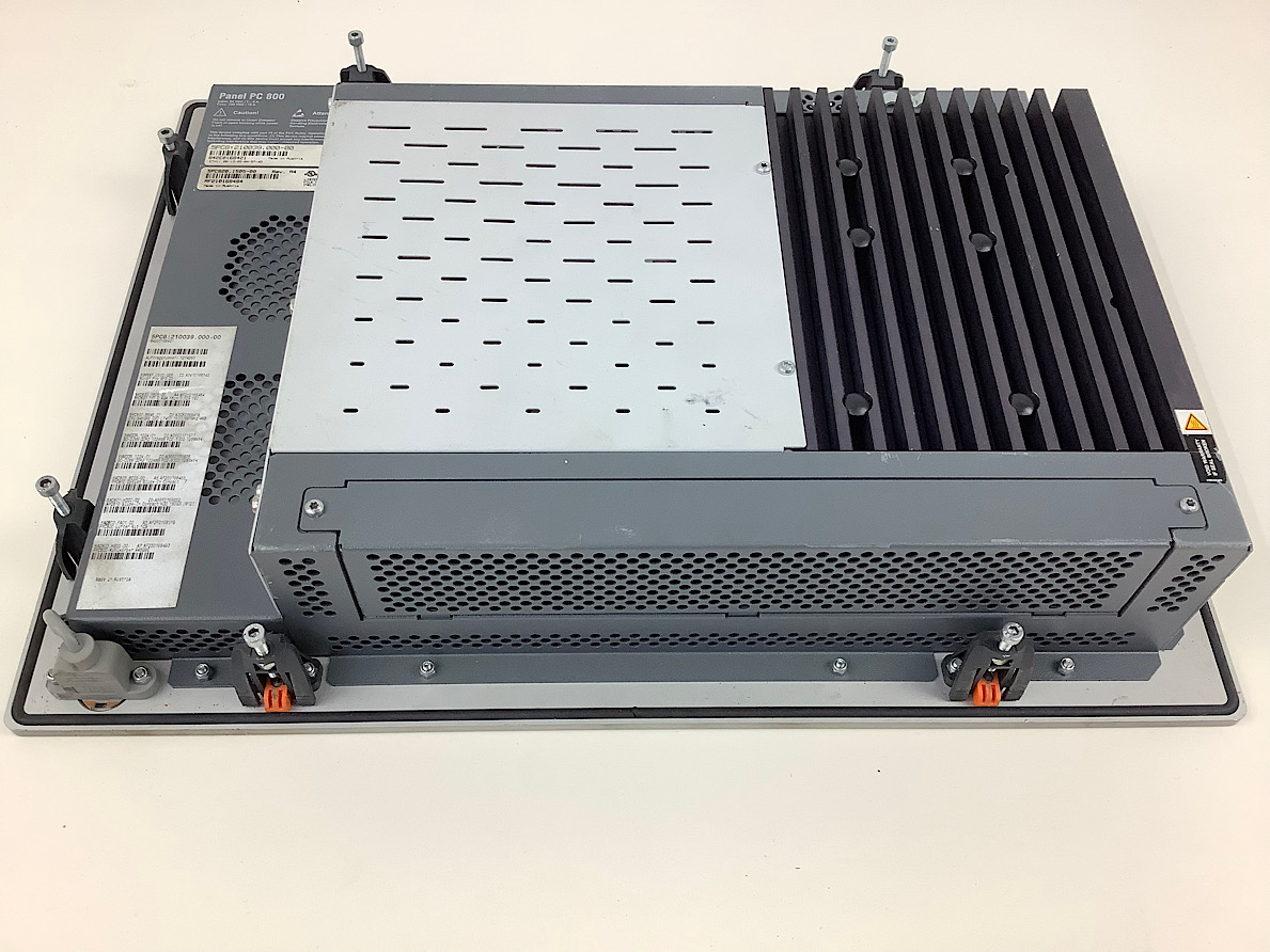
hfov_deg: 58.3
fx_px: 1137
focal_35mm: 31
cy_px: 476
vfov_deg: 45.4
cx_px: 635
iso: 80
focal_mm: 3.3
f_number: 2.4
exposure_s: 1/50
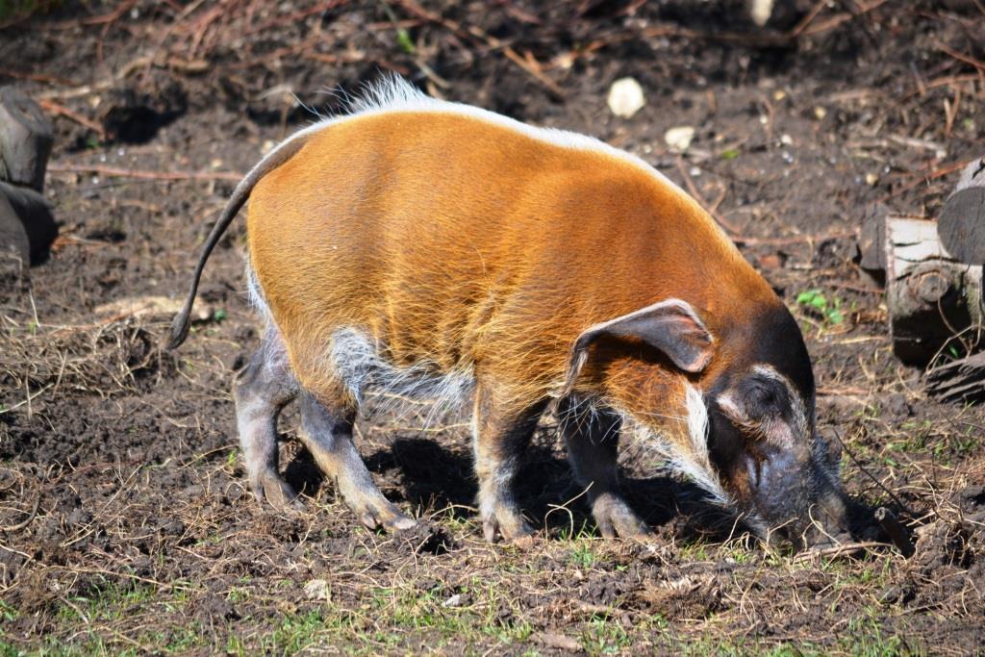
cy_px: 328
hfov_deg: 8.6
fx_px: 6567
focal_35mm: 240
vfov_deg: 5.7
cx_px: 492
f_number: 5.3
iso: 100
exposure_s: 1/320
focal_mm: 160
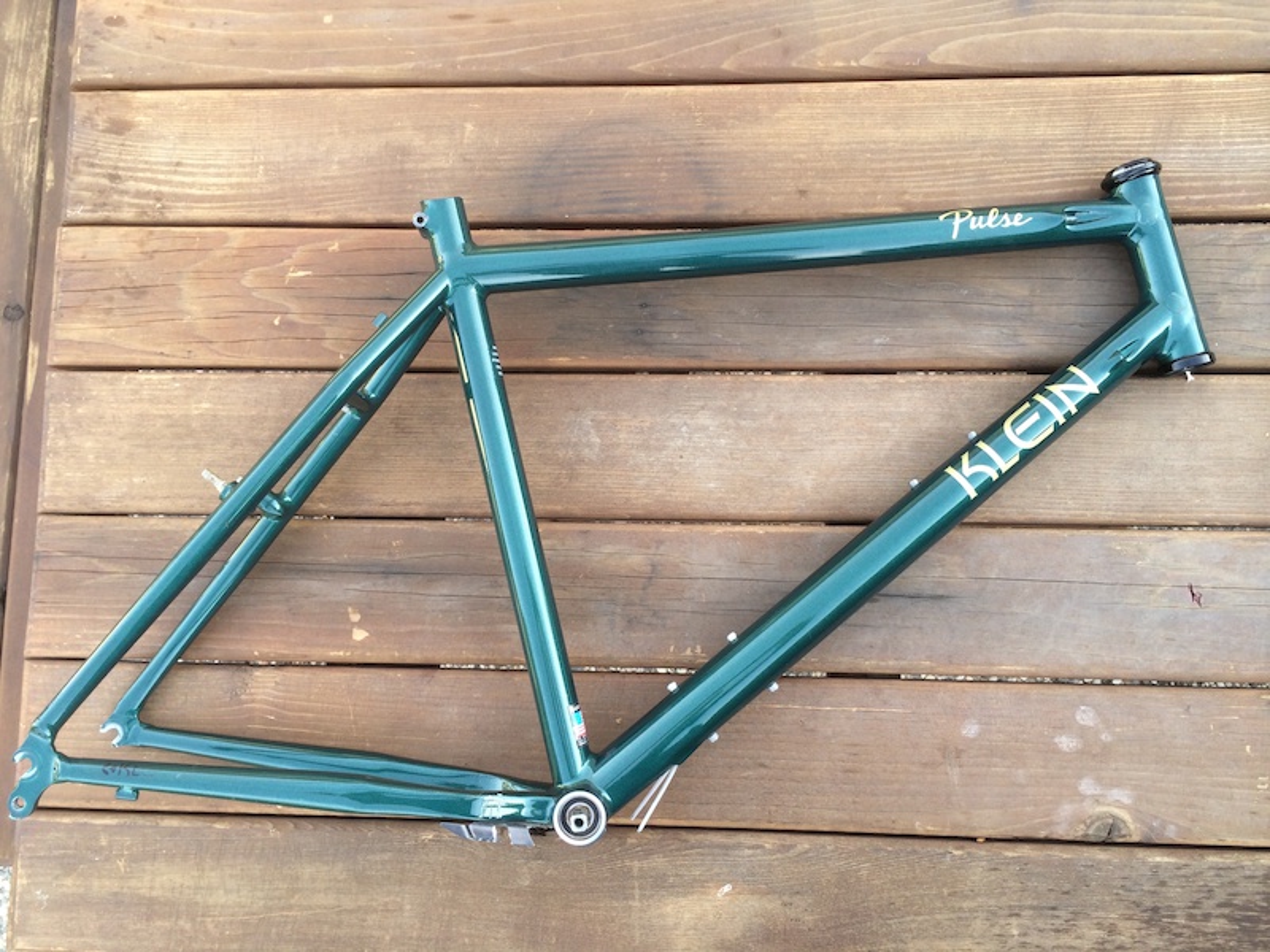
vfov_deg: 46.8
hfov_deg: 60.0
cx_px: 635
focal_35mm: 30
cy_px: 476
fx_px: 1101
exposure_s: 1/120
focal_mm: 4.12
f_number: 2.2
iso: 40
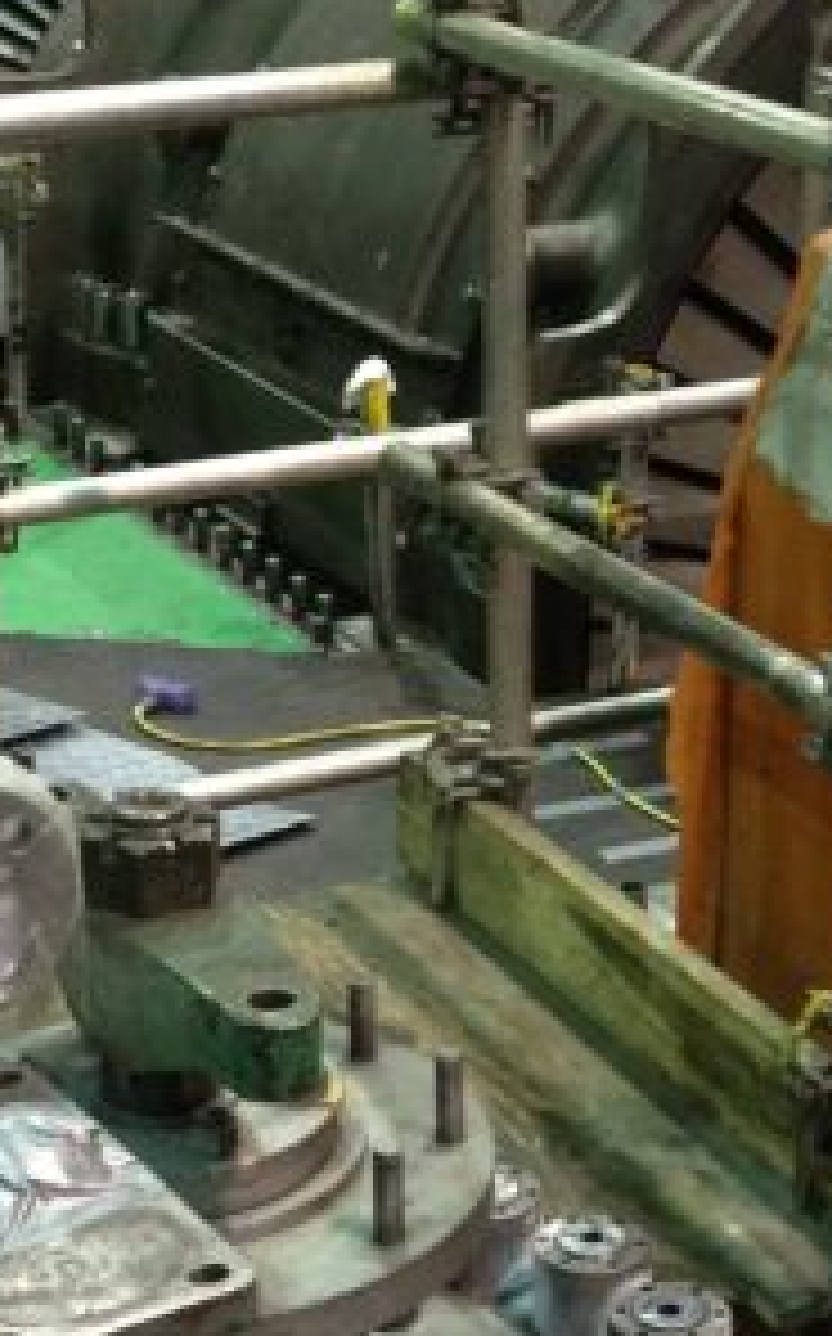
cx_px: 594
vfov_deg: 20.8
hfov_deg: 13.0
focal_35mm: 100
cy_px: 594
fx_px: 3637
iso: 200
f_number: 2.4
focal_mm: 4.28
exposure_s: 1/20
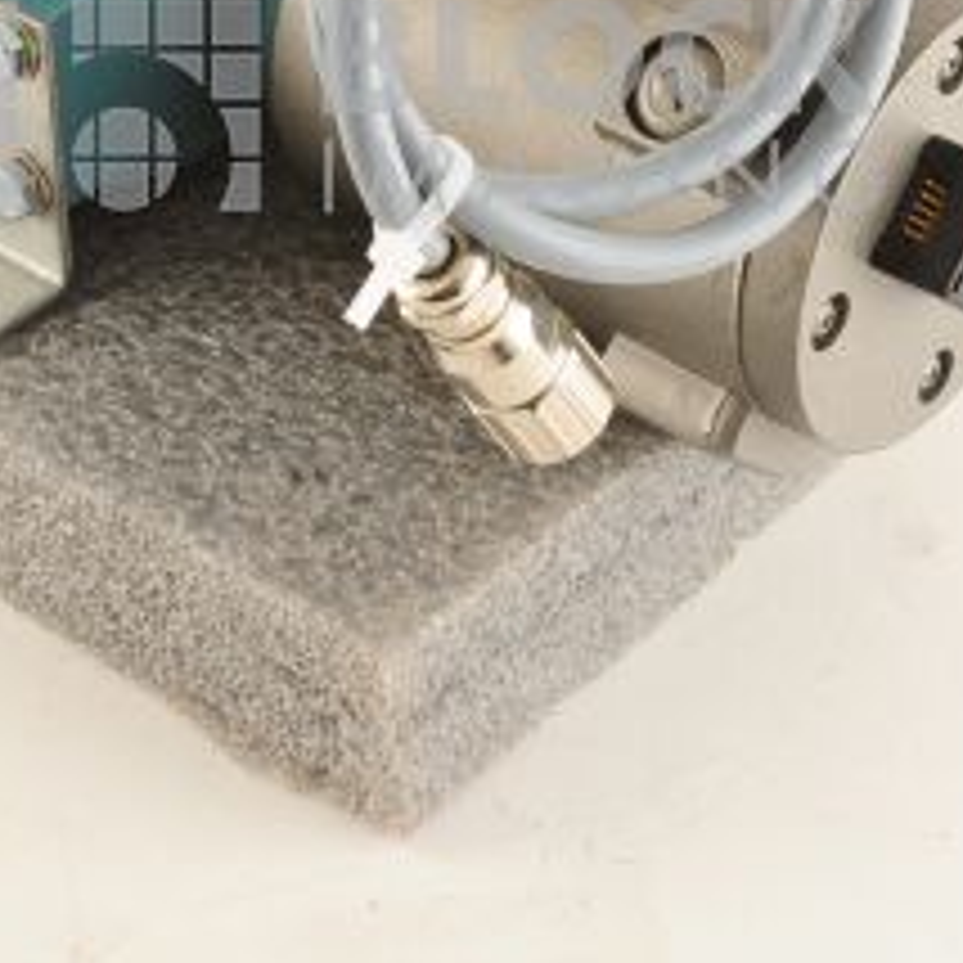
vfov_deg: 14.5
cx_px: 436
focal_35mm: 119
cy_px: 106
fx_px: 3745
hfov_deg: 14.6
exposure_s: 1/160
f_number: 14
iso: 1600
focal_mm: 50
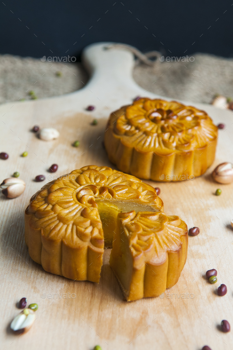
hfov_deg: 20.1
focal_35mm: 68
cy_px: 175
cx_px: 116
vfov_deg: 29.9
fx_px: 657
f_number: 4
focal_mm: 45
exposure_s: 1/100
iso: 160
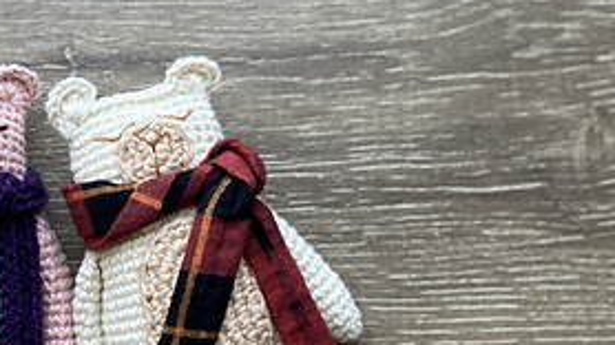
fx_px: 831
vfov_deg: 23.1
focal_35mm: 51
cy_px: 282
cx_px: 71
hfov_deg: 38.1
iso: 200
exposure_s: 1/60
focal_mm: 4.25
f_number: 1.8
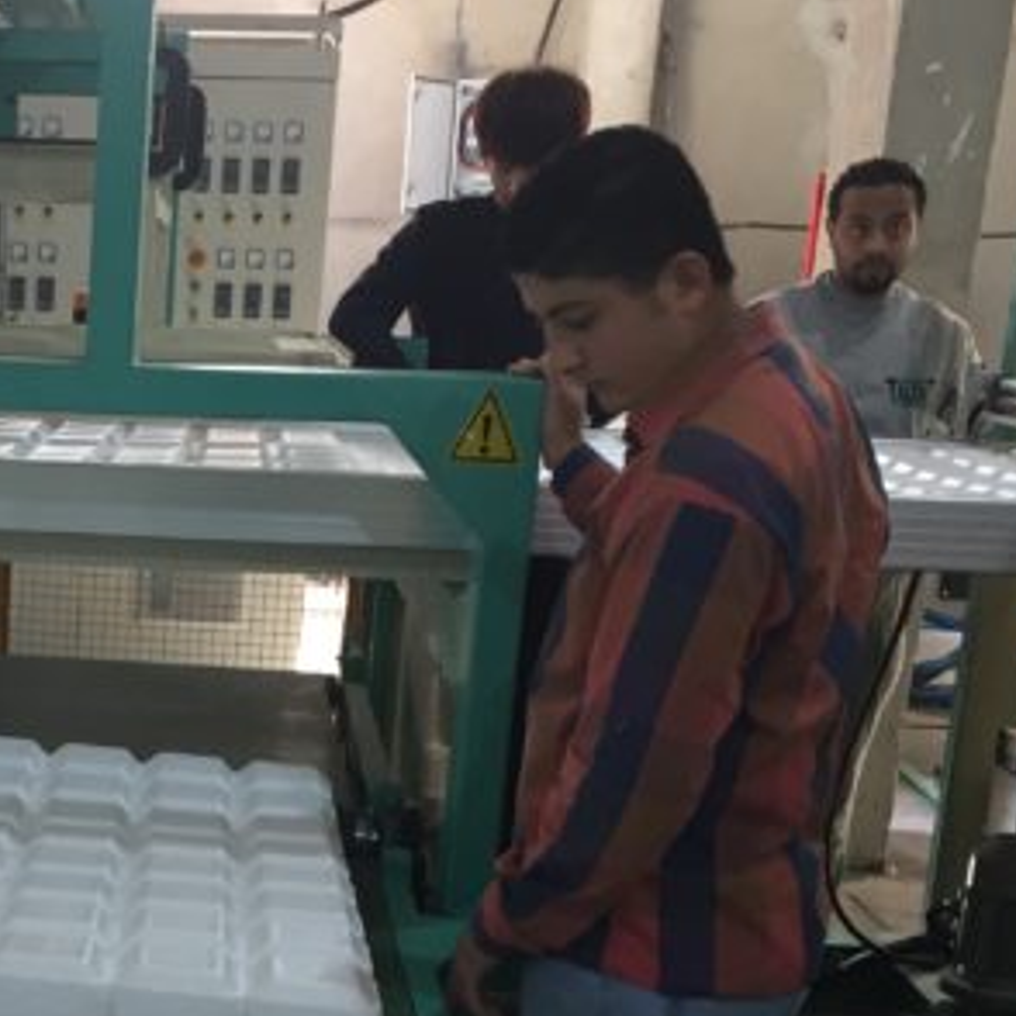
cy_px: 881
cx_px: -41
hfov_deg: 24.4
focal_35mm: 67
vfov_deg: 25.1
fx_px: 2225
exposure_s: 1/33
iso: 125
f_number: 2.2
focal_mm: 4.15
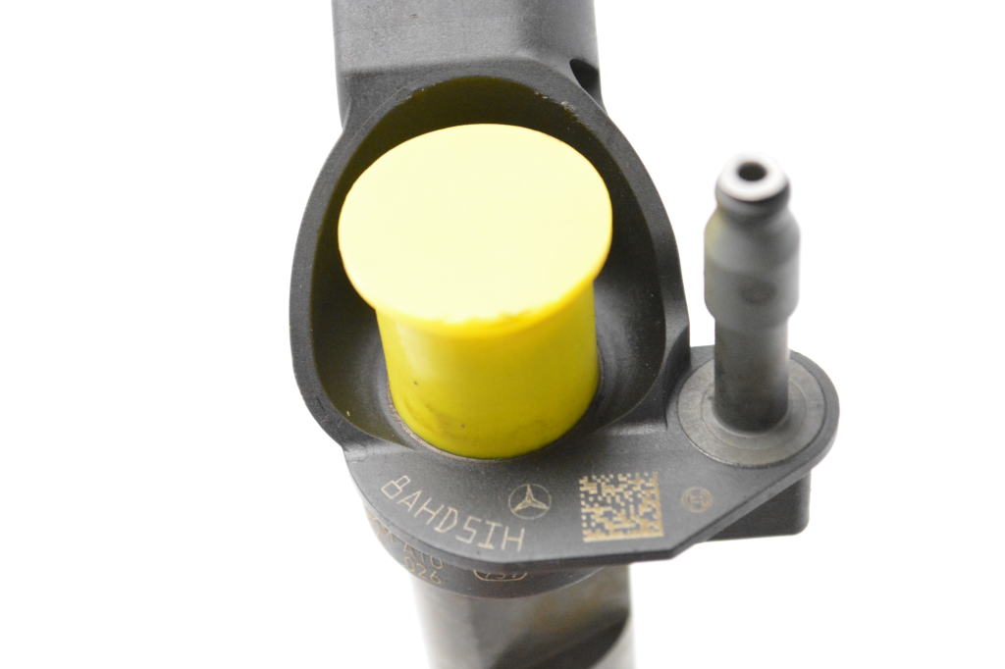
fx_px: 2302
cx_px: 502
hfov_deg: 24.6
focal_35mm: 82
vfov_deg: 16.5
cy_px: 334
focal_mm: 55
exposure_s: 1/200
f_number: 7.1
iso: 6400
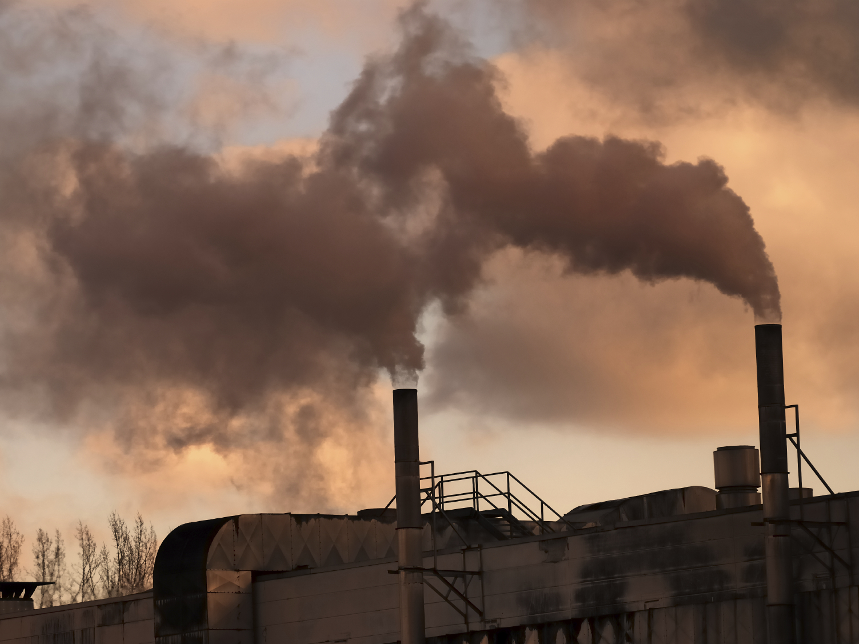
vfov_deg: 5.5
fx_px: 6663
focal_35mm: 269
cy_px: 323
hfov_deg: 7.4
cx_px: 426
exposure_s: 1/400
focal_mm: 165
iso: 100
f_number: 8
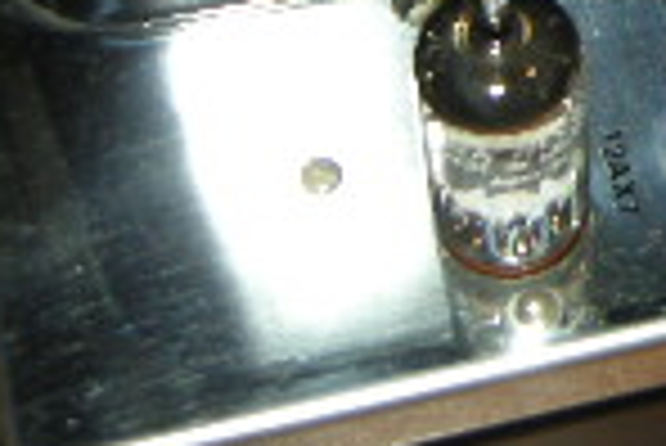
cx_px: 1112
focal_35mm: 157
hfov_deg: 12.2
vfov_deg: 8.4
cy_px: -392
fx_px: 2907
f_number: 2.7
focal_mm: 7.5
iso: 64
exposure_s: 1/60
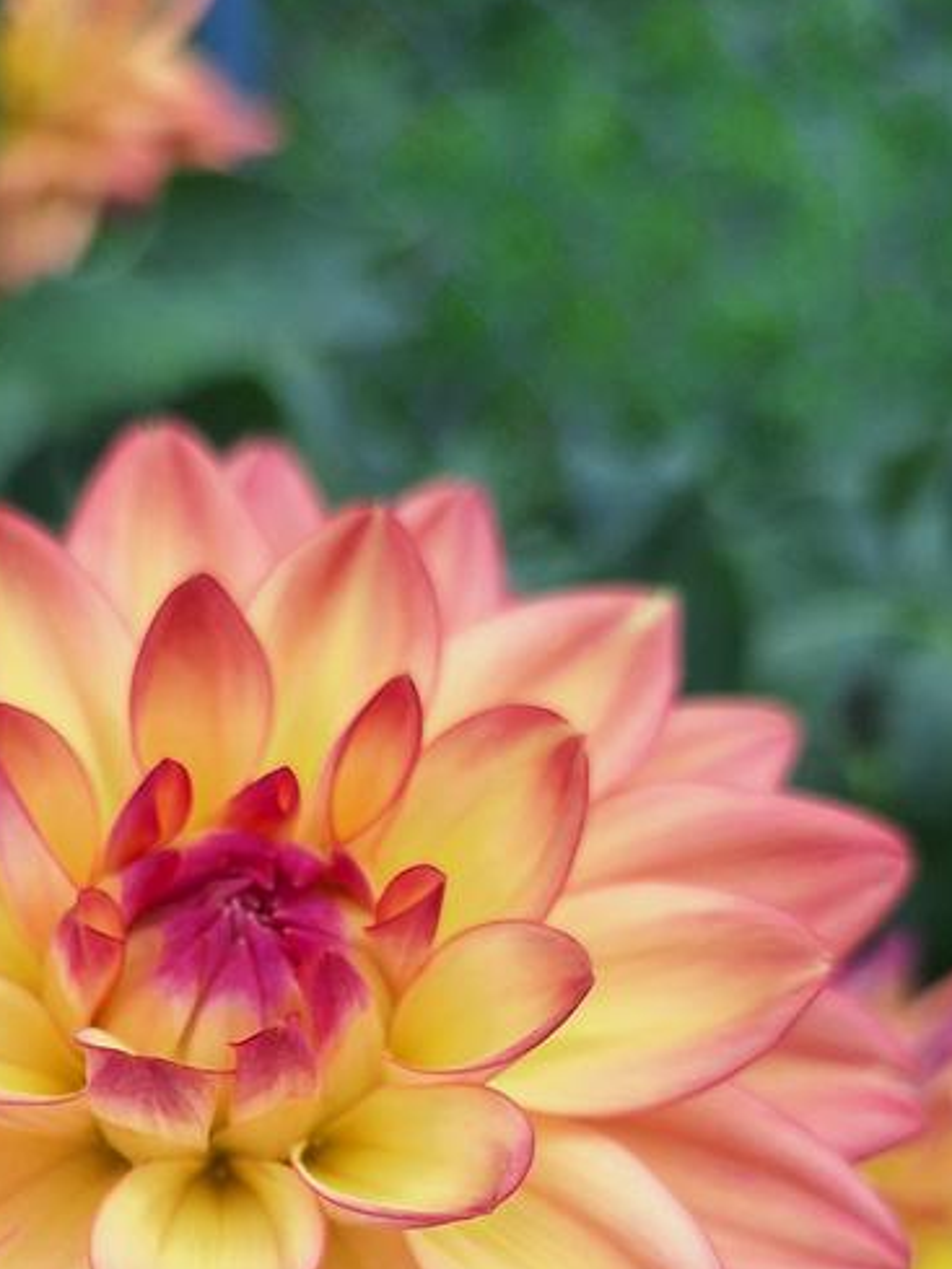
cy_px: 1142
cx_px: 233
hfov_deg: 30.4
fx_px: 1723
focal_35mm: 47
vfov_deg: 37.7
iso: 40
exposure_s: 1/252
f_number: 1.8
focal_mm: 5.54
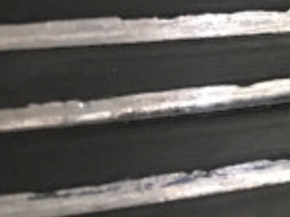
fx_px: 1323
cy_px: -18
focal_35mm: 158
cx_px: 783
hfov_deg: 10.2
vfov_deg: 9.3
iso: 640
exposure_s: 1/17
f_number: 2.2
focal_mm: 4.15
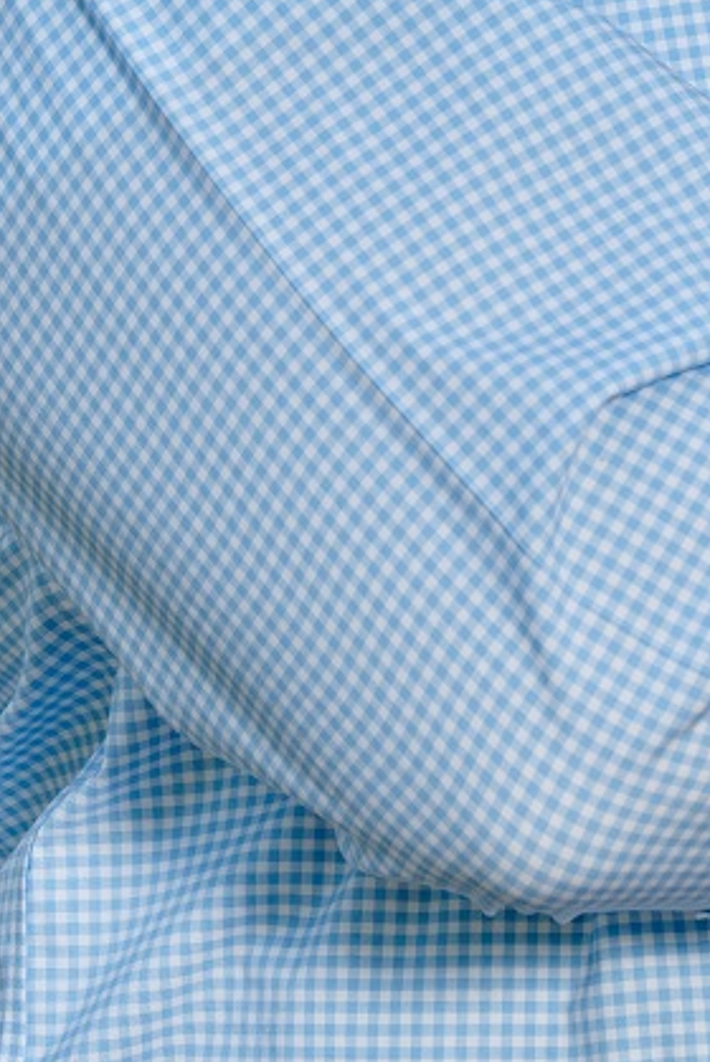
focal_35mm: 472
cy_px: -662
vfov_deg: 4.3
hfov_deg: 2.9
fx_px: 13939
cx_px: 857
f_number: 6.3
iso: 100
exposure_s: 1/100
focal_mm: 110
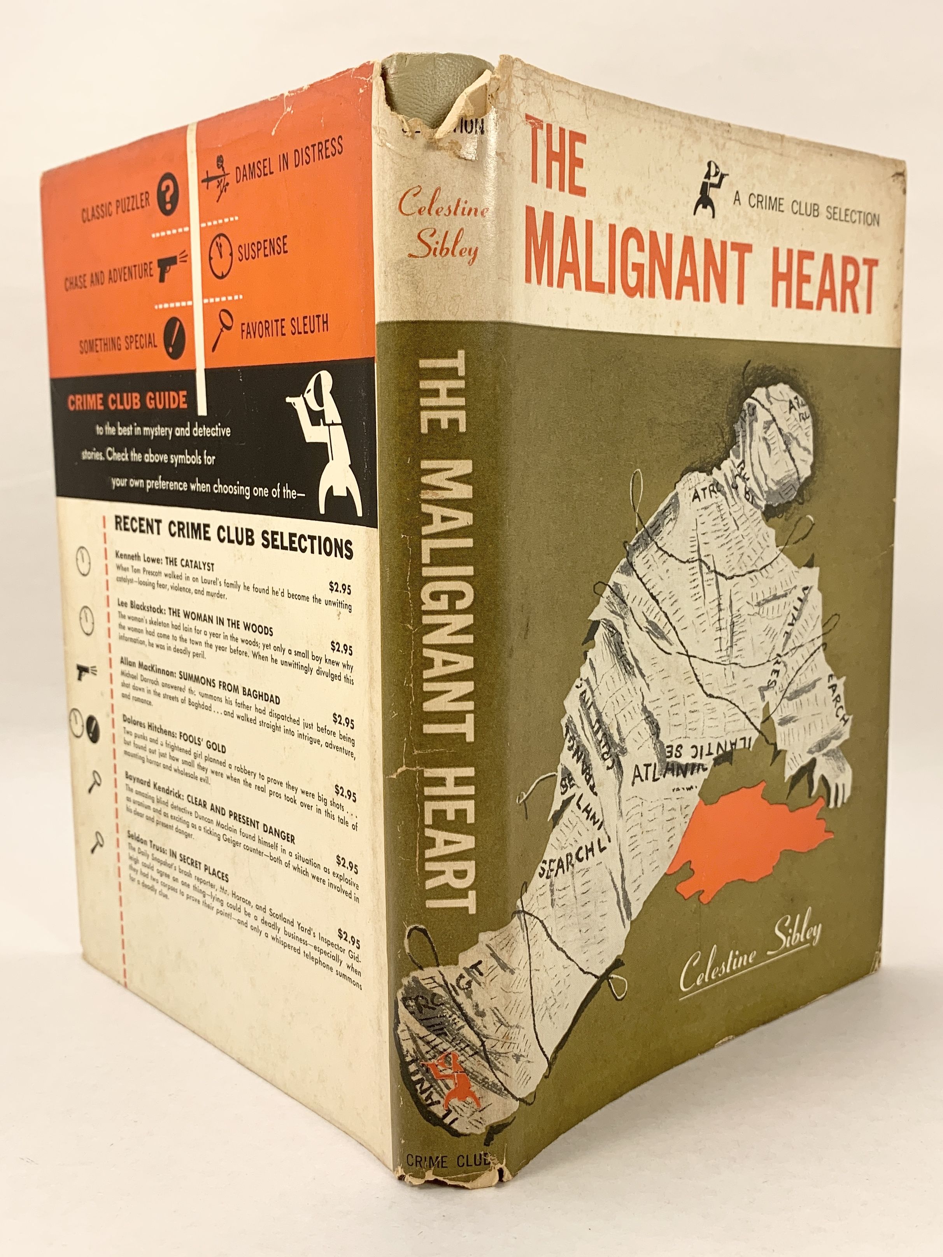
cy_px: 628
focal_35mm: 26
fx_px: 944
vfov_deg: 67.3
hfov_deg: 53.1
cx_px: 472
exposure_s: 1/120
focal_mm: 4.25
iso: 50
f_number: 1.8
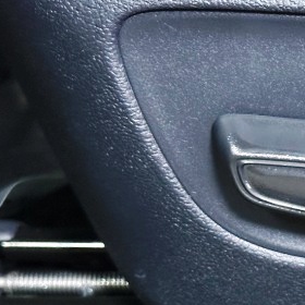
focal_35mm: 155
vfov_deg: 11.3
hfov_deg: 10.6
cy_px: 220
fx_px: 1545
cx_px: 549
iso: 640
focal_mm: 6.86
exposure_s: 1/30
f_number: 1.78
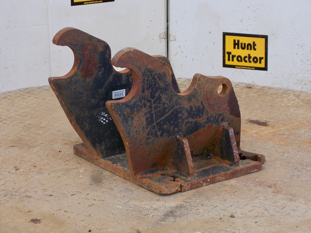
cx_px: 156
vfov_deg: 11.4
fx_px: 1168
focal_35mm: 130
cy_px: 116
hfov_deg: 15.2
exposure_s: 1/60
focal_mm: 23
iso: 140
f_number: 6.5
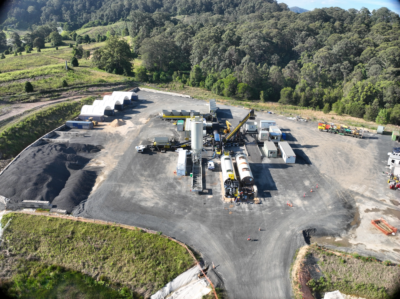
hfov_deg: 71.6
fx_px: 277
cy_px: 150
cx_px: 200
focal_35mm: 24
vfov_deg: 56.8
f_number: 2.8
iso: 100
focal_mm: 12.29
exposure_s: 1/1250
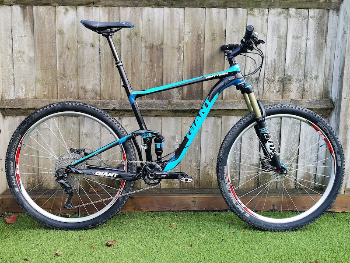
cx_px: 175
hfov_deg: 51.4
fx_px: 364
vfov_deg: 39.7
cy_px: 132
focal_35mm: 36
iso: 80
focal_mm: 4.66
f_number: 1.4
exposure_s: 1/100
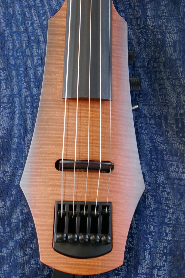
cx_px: 92
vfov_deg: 10.1
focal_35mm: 204
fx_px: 1572
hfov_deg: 6.7
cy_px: 139
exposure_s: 1/80
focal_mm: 74.2
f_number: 5.9
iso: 1600
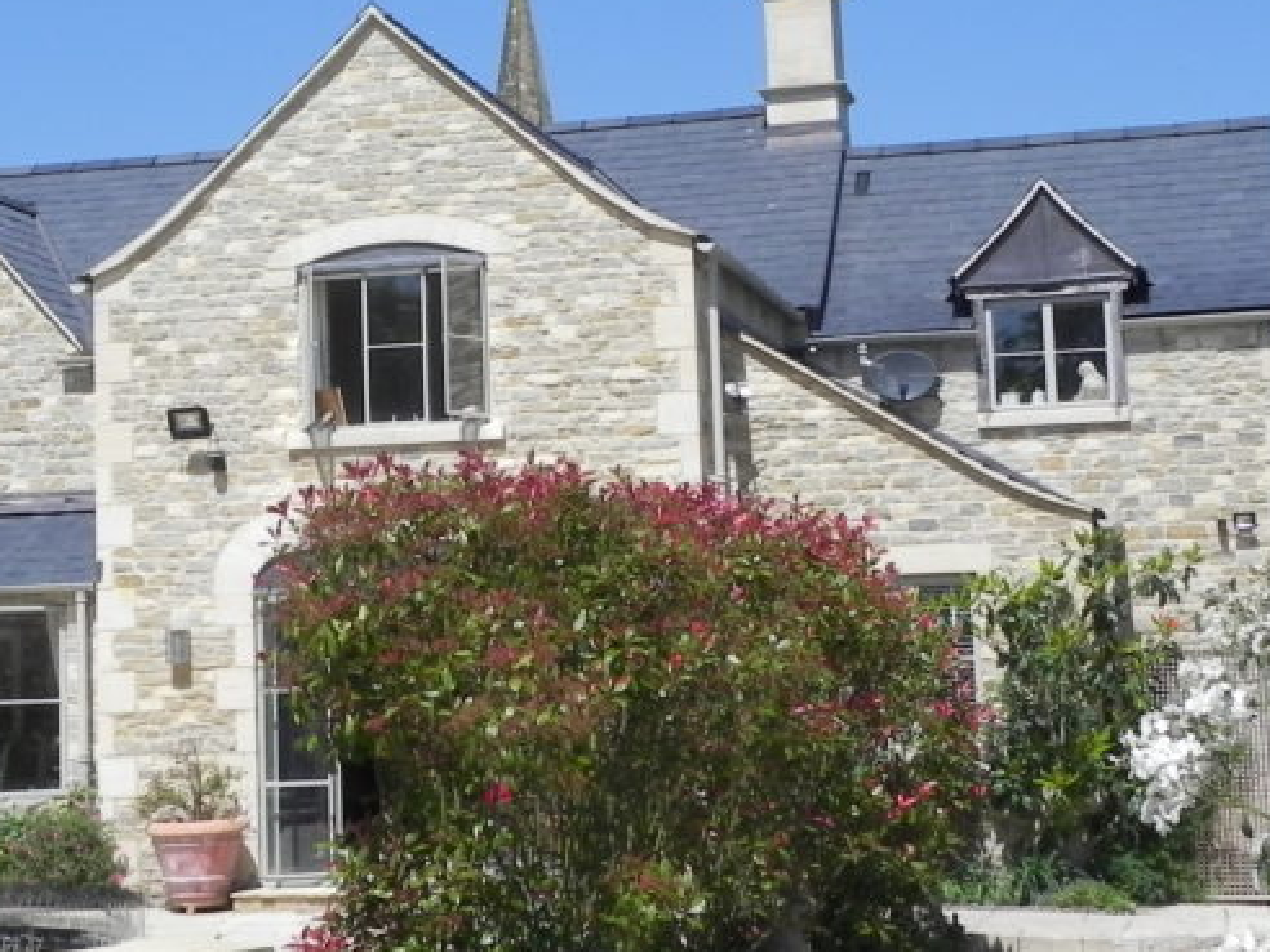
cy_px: 276
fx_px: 2825
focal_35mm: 77
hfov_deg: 25.1
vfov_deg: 19.0
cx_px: 351
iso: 160
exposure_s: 1/517
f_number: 7.1
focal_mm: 6.6
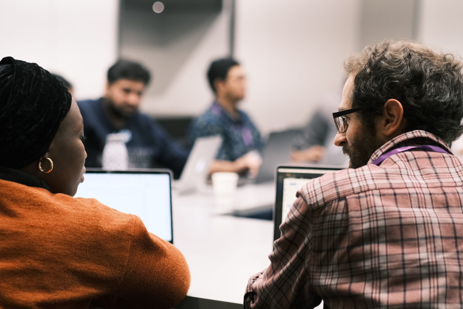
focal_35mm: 84
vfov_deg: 16.3
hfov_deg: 24.2
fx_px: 1080
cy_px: 154
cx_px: 232
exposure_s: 1/170
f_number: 1.8
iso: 1600
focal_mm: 56
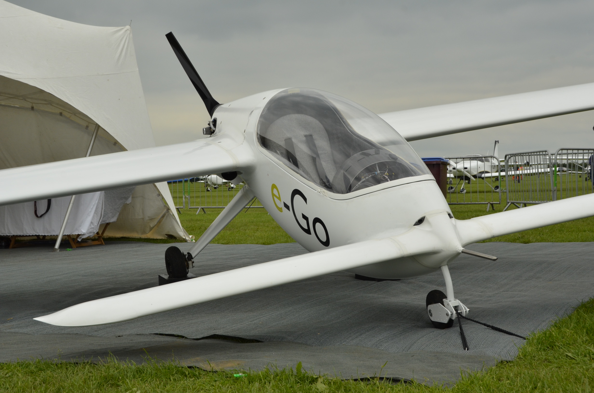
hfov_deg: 33.5
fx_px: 988
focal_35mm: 60
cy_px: 196
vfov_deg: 22.5
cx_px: 297
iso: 400
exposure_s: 1/400
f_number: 13
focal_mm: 40
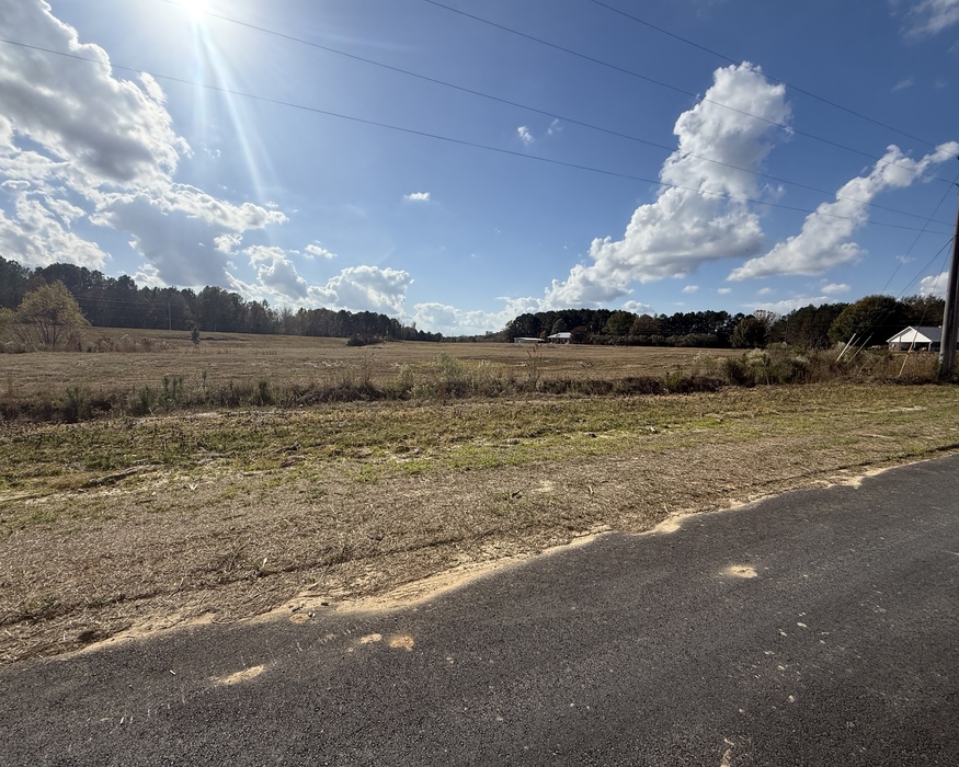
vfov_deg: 84.0
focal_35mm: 15
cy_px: 374
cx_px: 470
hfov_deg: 96.8
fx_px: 426
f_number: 2.2
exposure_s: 1/4762
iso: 50
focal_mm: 2.22
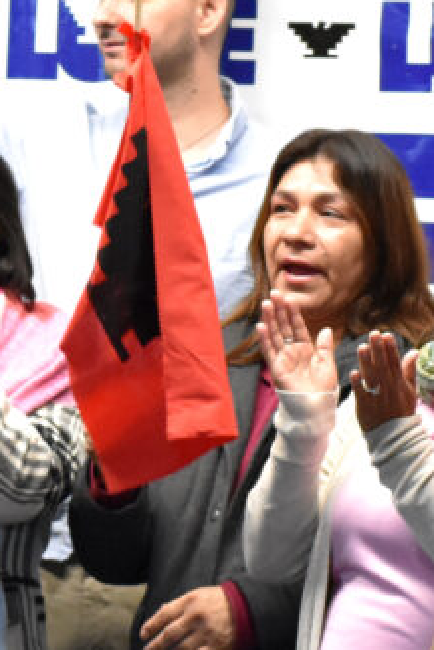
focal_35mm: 384
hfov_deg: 3.6
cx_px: -180
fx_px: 6936
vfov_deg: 5.4
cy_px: 361
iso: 4000
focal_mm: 70
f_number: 3.5
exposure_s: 1/200
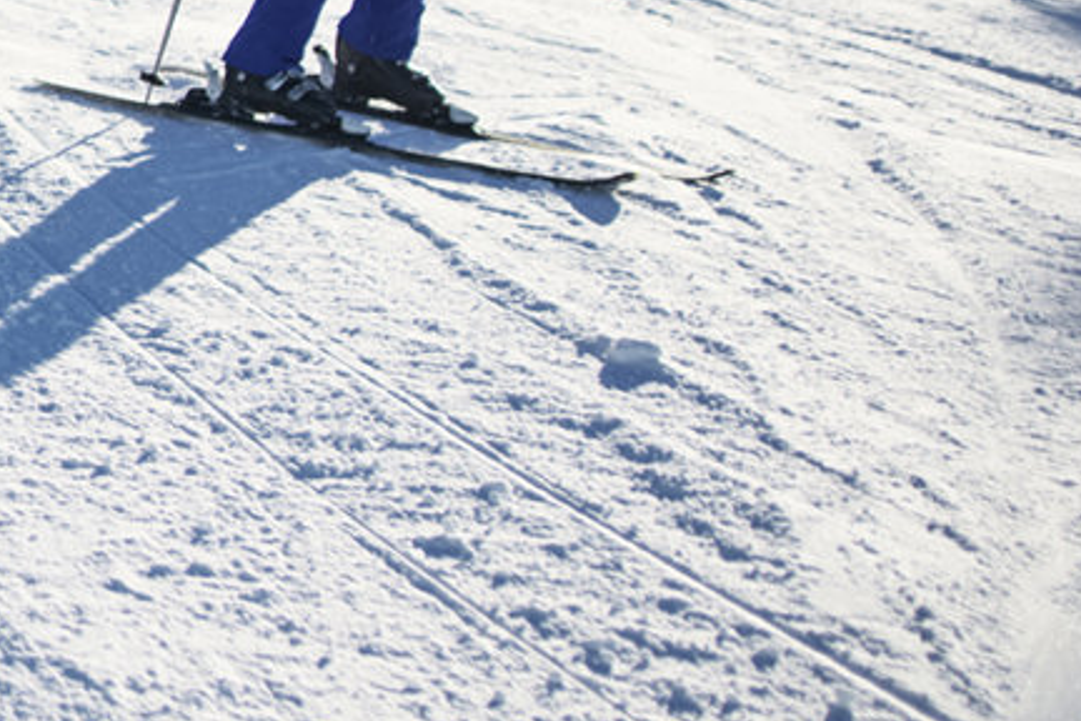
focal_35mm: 89
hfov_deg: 18.5
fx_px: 2672
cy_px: -156
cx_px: -791
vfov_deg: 14.8
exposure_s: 1/6400
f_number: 2
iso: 64
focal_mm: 24
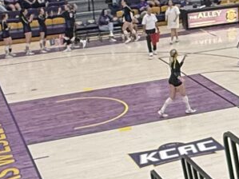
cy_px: 24
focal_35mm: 96
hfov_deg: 20.0
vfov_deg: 15.2
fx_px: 663
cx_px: 224
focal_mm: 2.22
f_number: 2.2
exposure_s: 1/120
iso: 250
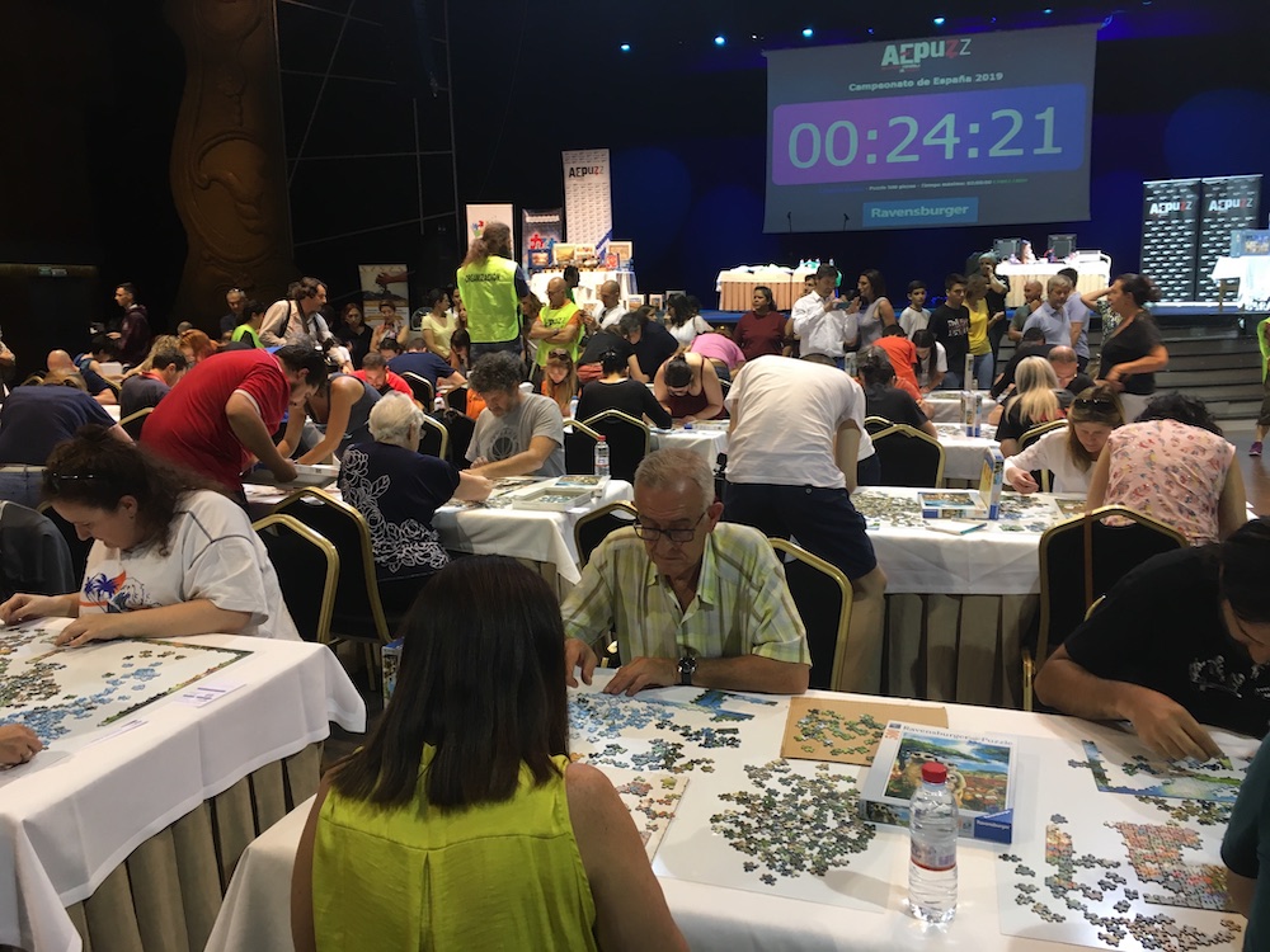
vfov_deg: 48.2
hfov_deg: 61.7
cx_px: 635
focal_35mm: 29
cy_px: 476
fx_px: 1064
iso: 80
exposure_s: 1/33
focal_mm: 4.15
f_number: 2.2
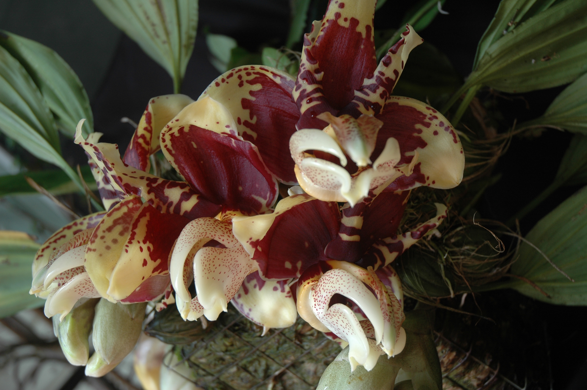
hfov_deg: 33.4
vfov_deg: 22.6
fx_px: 977
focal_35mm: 60
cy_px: 195
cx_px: 294
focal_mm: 40
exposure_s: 1/250
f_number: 4.5
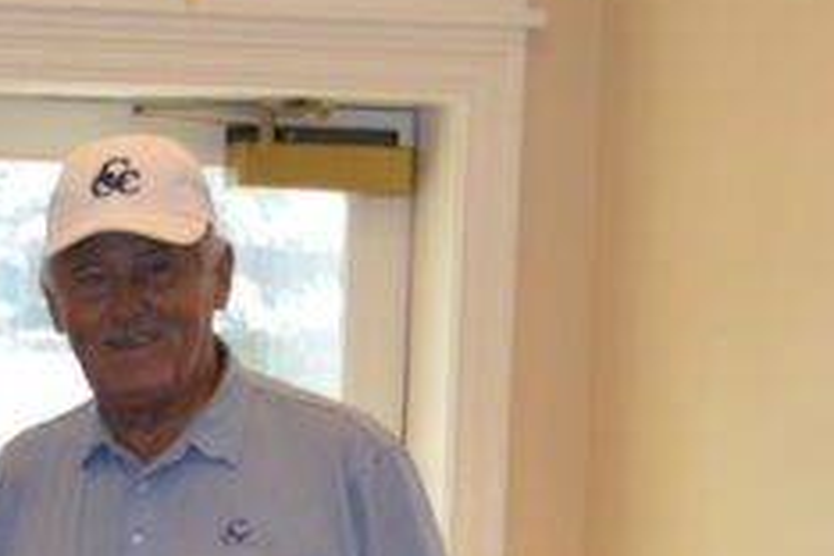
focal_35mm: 173
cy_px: 957
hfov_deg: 11.3
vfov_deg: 7.7
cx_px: -463
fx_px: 4008
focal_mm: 30
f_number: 4.5
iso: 500
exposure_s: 1/60
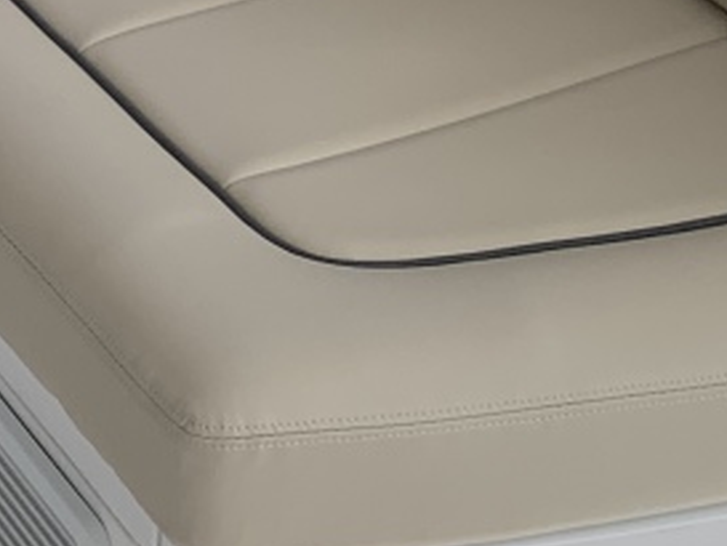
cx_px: -325
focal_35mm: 137
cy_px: -173
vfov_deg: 10.6
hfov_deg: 13.6
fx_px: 2879
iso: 25
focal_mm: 4.25
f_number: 1.8
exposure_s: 1/1880
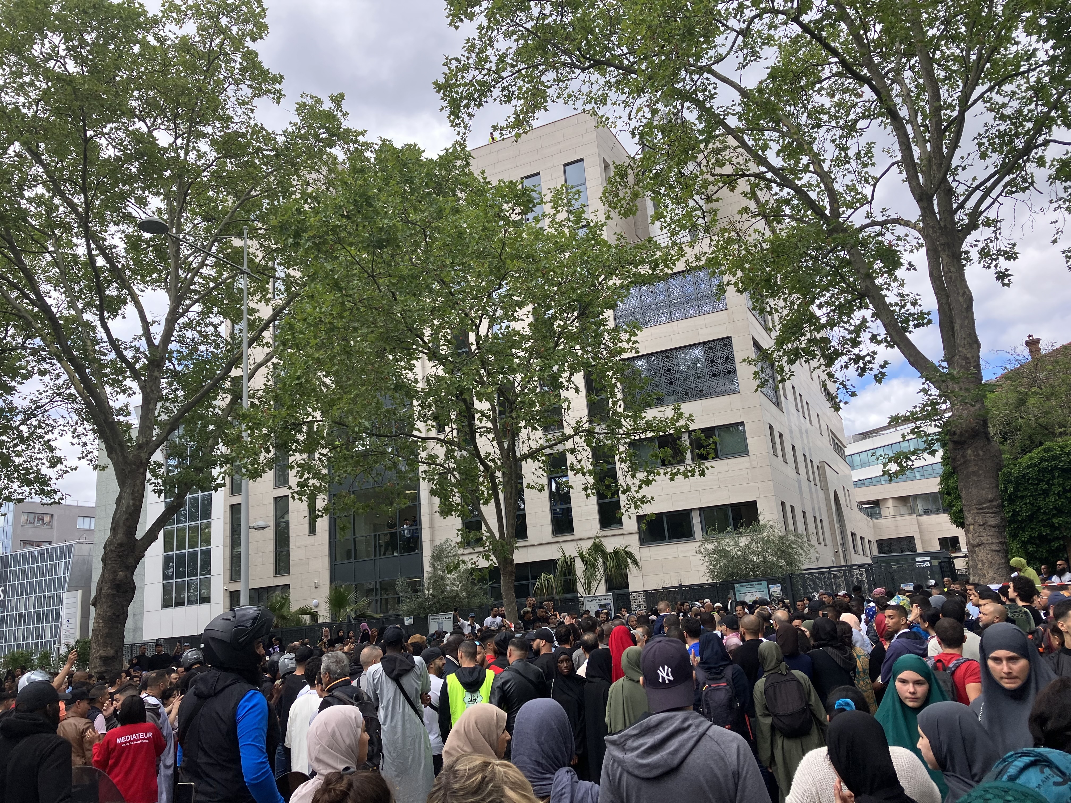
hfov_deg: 63.4
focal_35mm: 28
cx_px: 536
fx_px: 866
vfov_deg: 49.7
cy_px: 402
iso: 32
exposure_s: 1/694
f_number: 1.8
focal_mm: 3.99
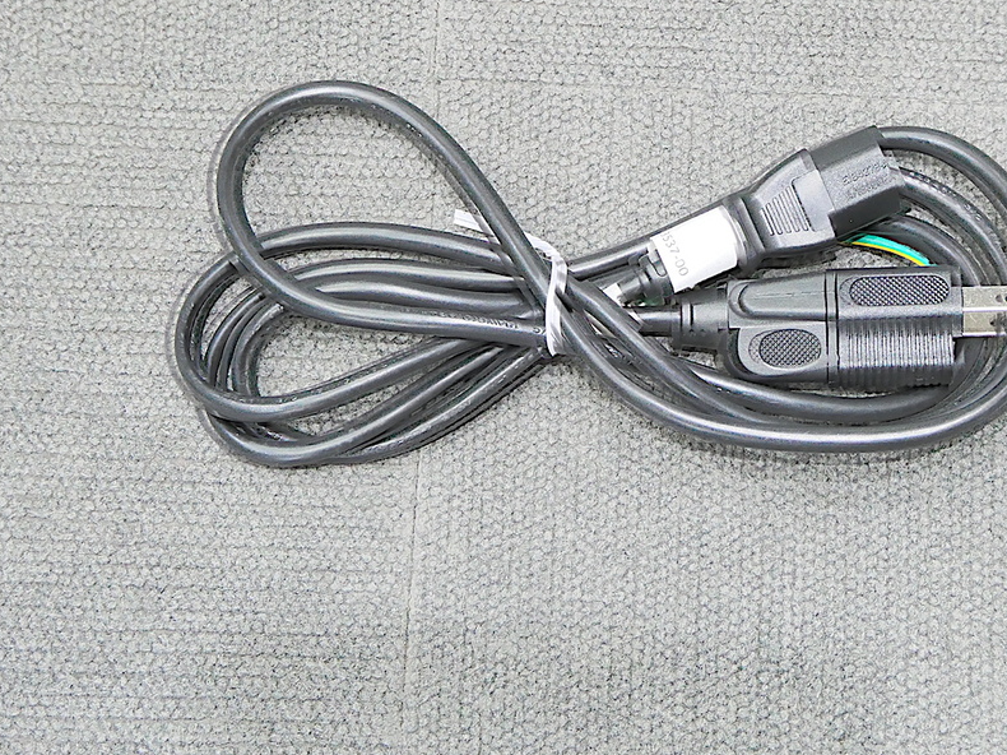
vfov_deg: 18.6
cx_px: 583
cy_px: 329
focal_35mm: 79
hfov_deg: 24.7
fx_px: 2297
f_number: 5
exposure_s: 1/20
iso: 1600
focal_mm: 11.7
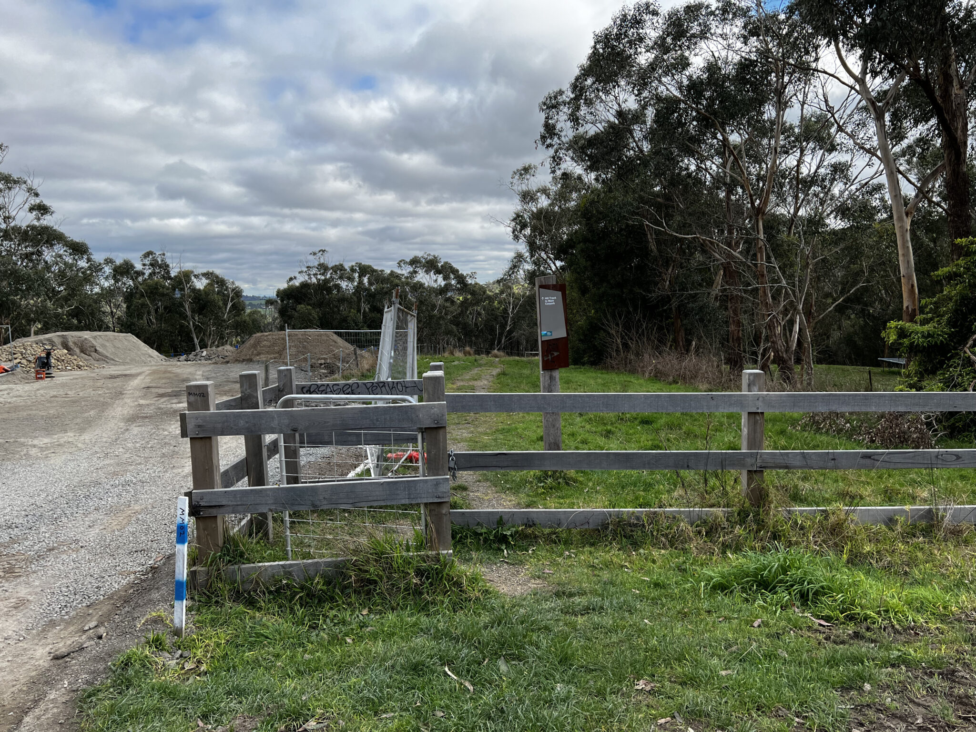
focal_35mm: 26
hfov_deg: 67.3
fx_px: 733
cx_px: 488
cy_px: 366
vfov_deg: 53.1
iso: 50
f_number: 1.5
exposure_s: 1/2083
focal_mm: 5.7
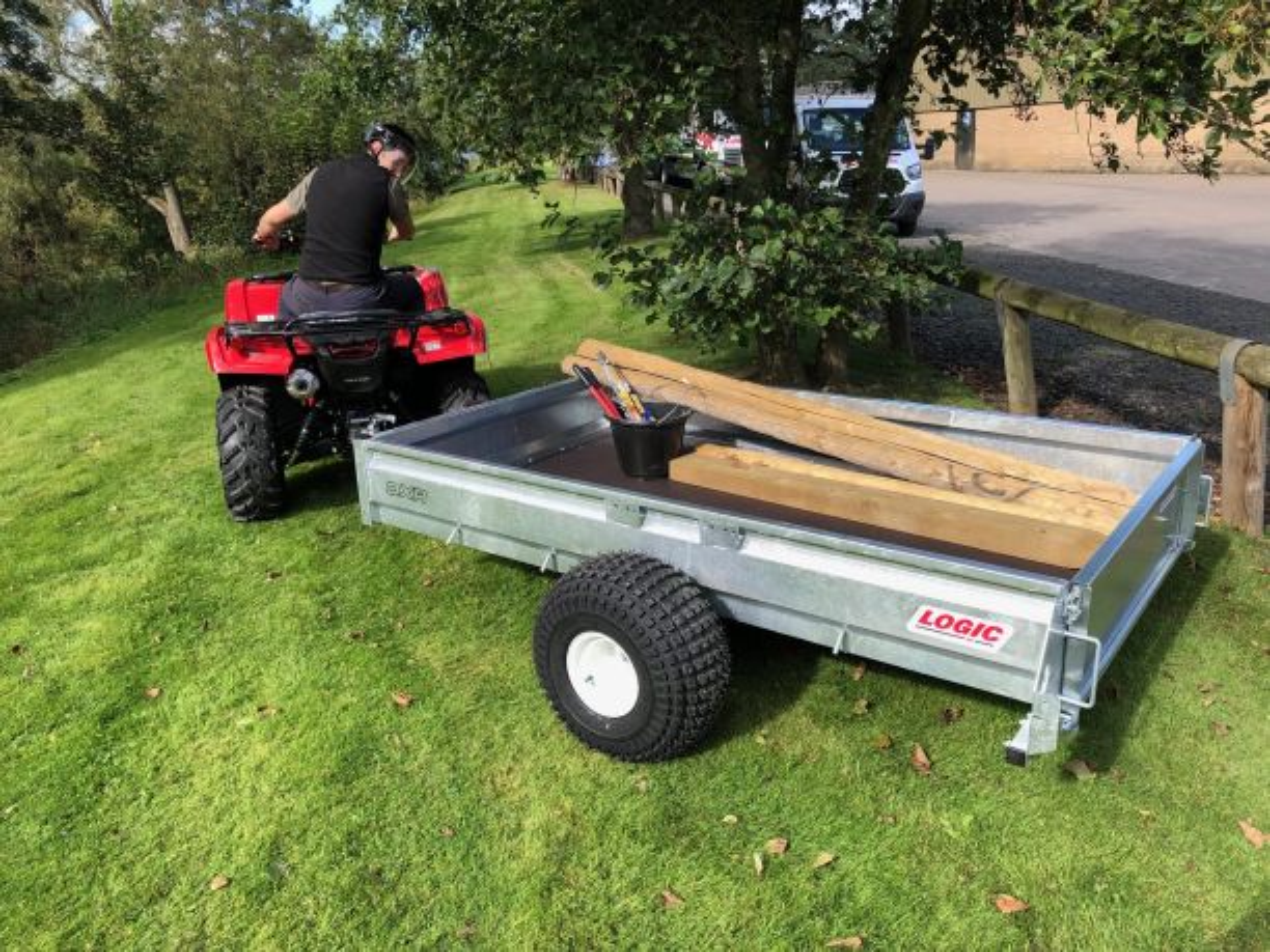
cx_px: 635
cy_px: 476
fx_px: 1027
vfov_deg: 49.7
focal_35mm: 28
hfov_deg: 63.4
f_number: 1.8
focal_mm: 4
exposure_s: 1/649
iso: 20
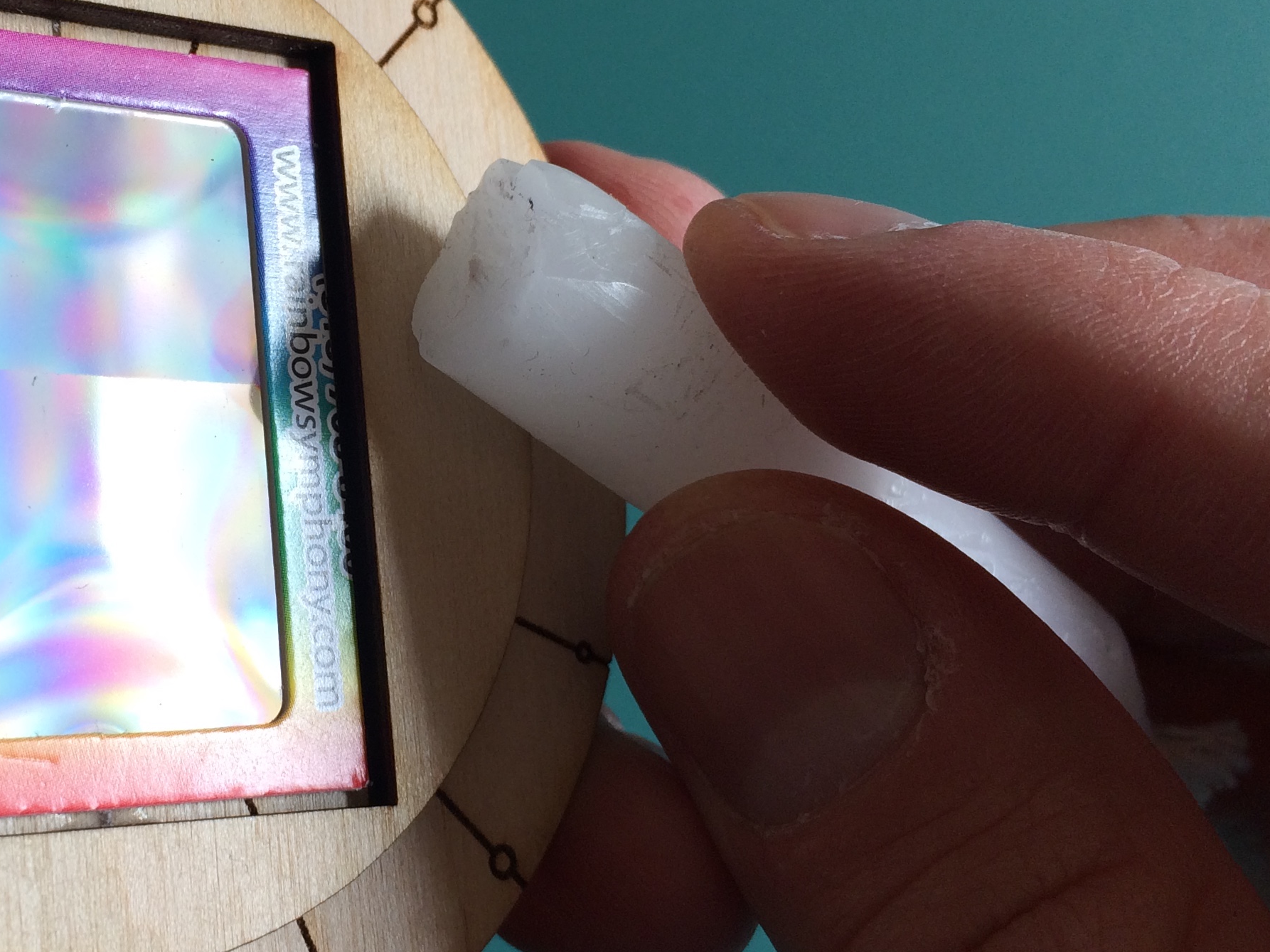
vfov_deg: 27.5
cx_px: 277
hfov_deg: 35.2
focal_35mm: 53
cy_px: 420
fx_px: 1944
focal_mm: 4.15
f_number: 2.2
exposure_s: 1/60
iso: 40
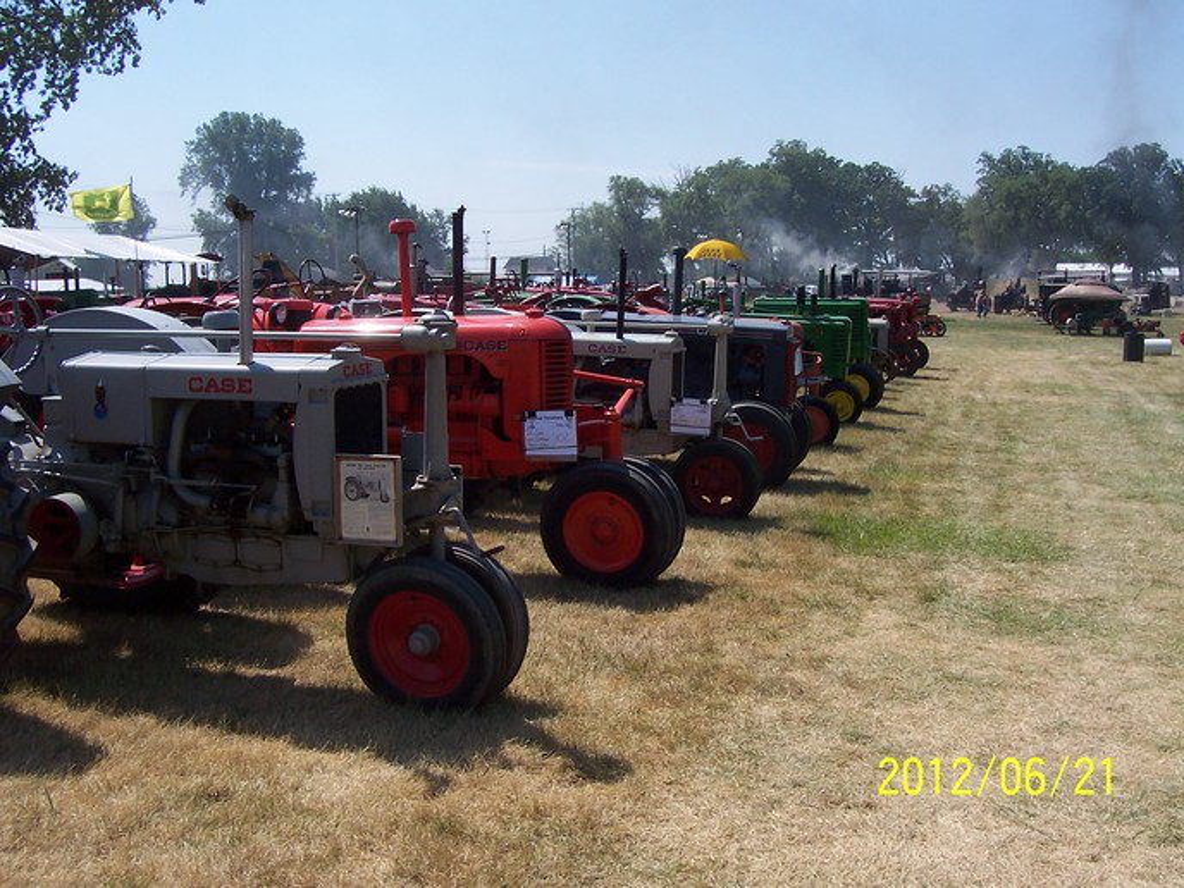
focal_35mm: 37
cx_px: 592
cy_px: 444
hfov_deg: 50.1
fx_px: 1266
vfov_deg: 38.7
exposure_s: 1/750
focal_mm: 5.6
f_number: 5.6
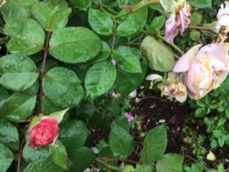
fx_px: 212
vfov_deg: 44.2
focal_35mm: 32
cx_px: 114
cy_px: 86
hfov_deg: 56.8
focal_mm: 3.3
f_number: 2.4
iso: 32
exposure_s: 1/152
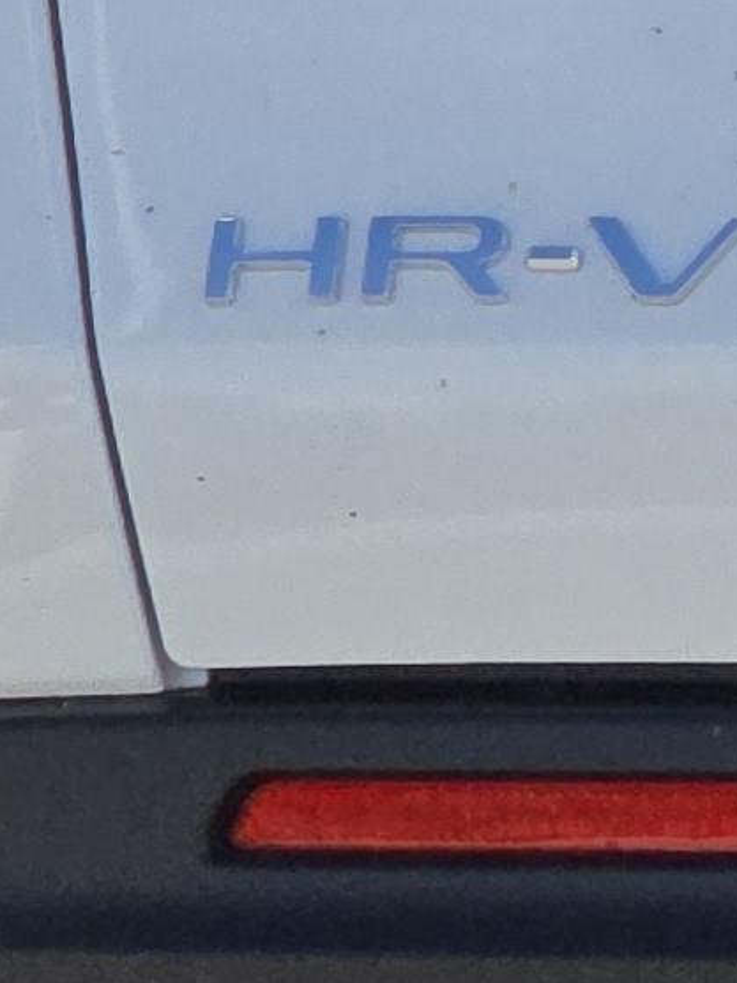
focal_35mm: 496
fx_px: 14080
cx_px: 2303
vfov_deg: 4.0
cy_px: -51
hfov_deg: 2.9
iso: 50
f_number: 2.4
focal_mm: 7.9
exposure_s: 1/1704
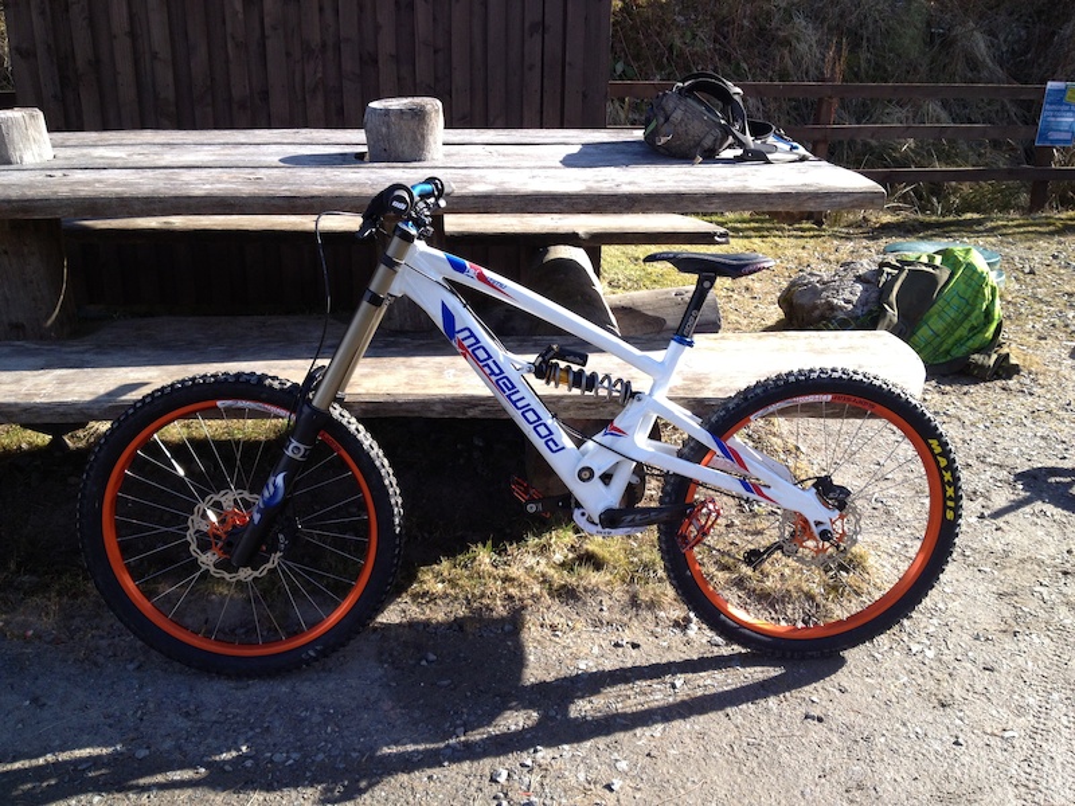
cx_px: 538
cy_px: 403
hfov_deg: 52.6
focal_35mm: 35
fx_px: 1087
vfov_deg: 40.7
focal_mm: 4.28
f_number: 2.4
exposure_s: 1/690
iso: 64
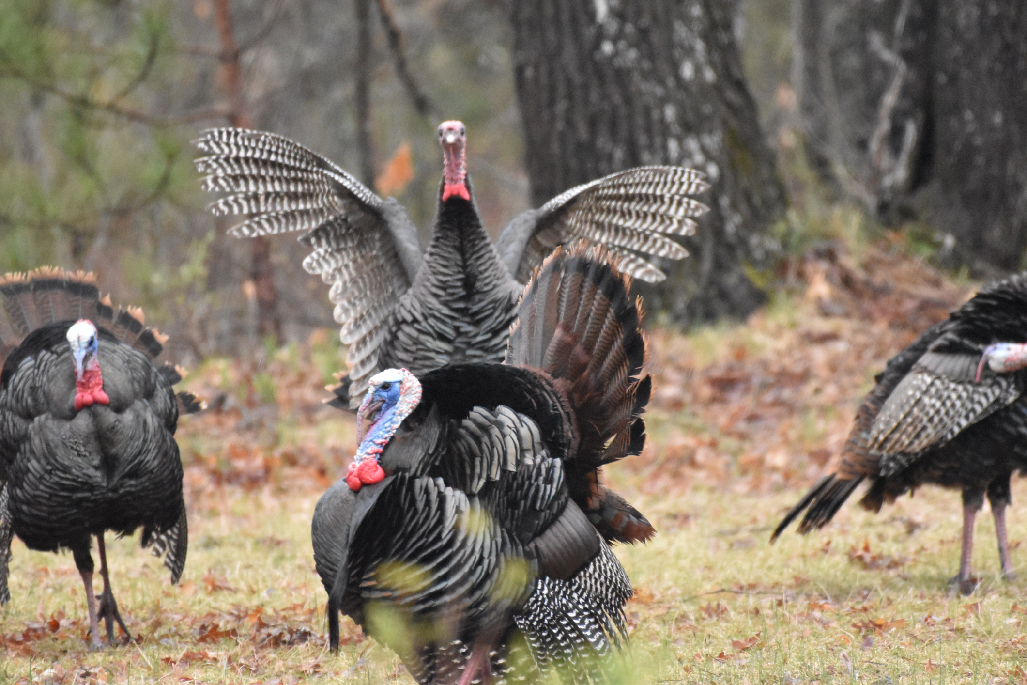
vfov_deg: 1.8
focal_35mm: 750
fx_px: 21394
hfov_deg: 2.7
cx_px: 514
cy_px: 342
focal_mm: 500
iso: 9000
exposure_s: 1/3200
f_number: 5.6
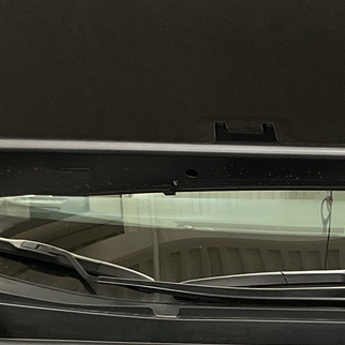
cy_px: 431
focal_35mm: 102
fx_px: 1150
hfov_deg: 16.5
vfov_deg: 16.3
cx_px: 384
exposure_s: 1/100
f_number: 1.8
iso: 50
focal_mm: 3
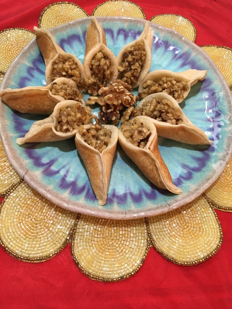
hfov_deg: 48.2
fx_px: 259
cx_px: 116
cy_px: 154
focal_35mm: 29
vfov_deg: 61.7
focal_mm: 4.15
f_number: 2.2
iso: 125
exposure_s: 1/30
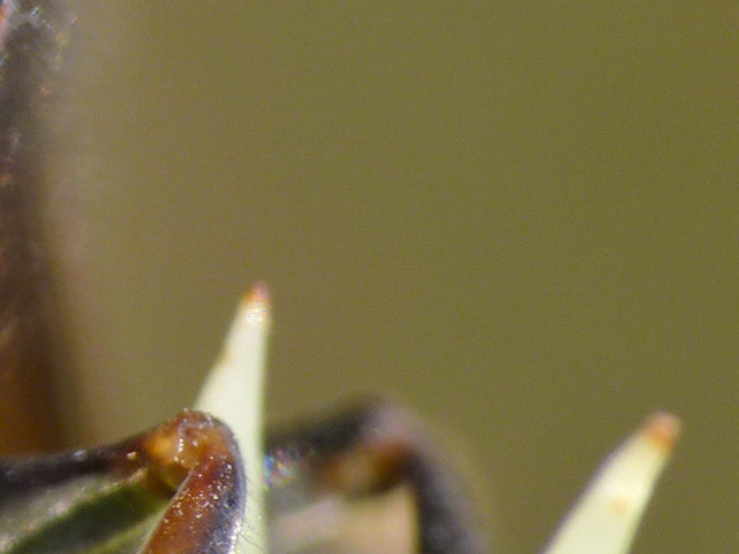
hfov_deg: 2.2
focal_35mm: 916
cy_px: 259
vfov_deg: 1.6
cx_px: -297
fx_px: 19555
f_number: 5.6
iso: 100
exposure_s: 1/50
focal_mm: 51.5
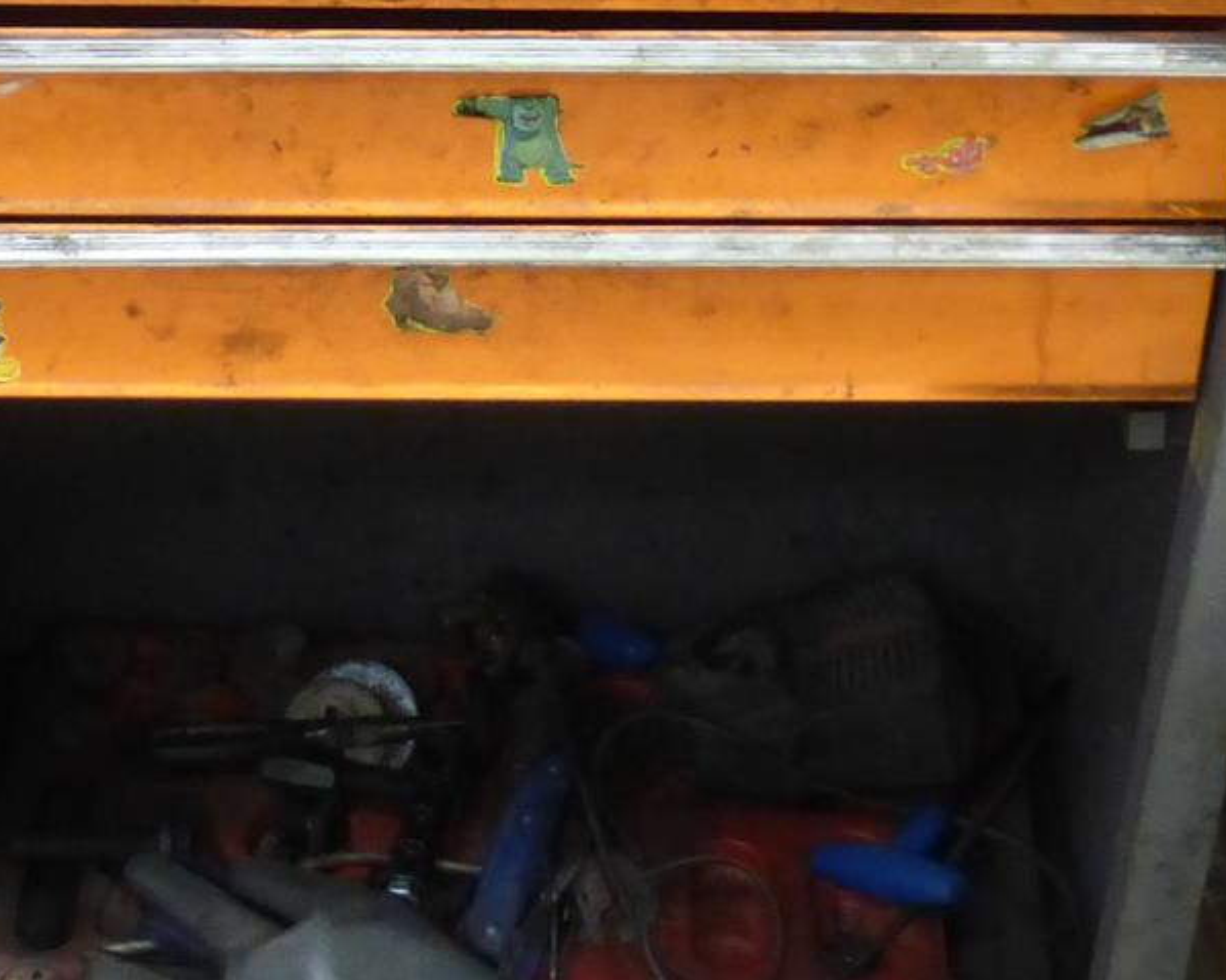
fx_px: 3410
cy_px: -131
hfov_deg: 20.3
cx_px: 416
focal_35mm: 94
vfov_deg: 15.8
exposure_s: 1/25
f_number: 3.3
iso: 400
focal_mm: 4.3
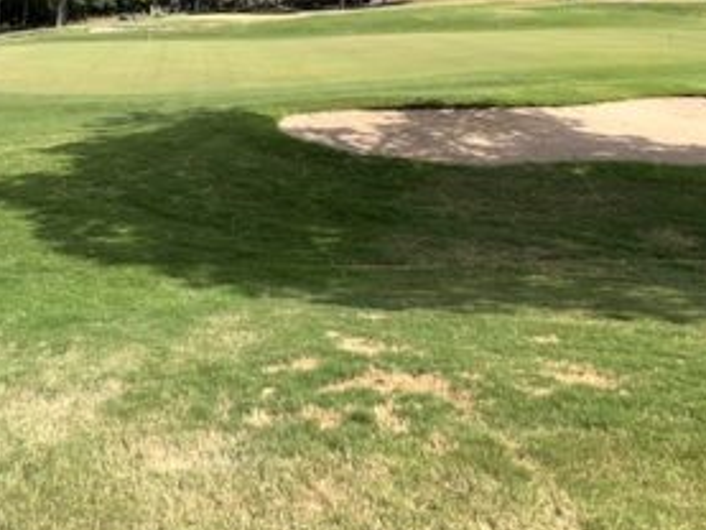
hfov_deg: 58.4
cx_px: 229
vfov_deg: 42.2
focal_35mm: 30
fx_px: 612
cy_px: 33
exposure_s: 1/1376
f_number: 1.8
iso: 32
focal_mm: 1.57
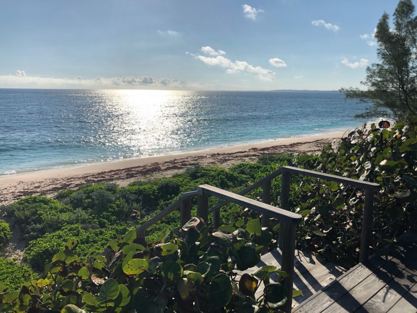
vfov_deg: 49.7
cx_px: 208
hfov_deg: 63.4
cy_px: 156
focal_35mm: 28
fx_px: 337
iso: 20
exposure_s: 1/4000
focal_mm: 3.99
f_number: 1.8
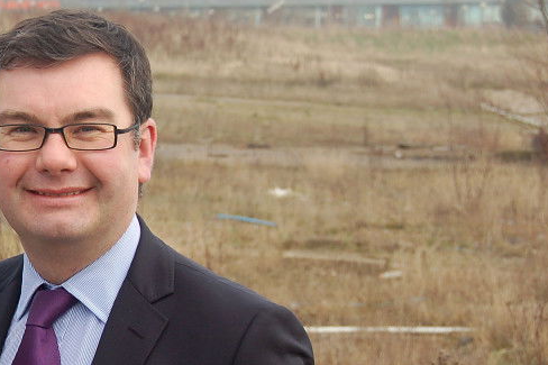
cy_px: 204
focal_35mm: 129
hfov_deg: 15.4
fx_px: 1966
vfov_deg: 10.6
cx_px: -56
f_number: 6.3
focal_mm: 35
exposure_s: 1/160
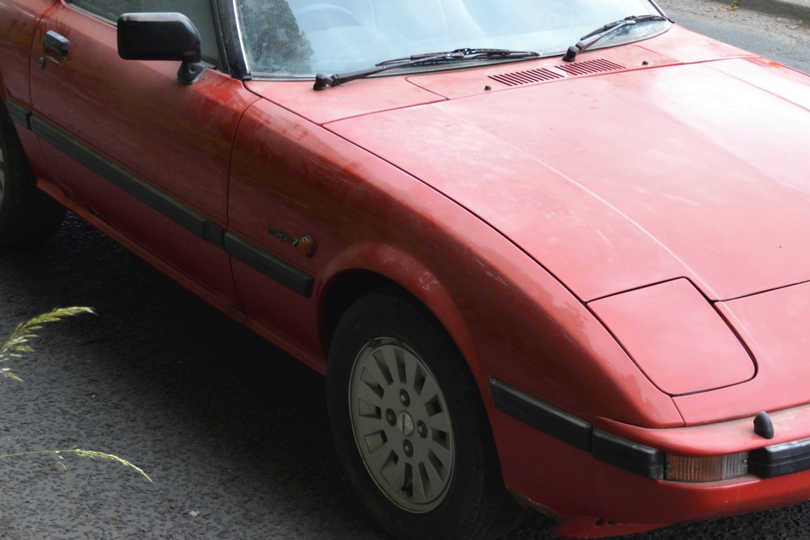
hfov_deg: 27.6
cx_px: 515
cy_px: 205
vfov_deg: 18.6
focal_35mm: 73
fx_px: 1642
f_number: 5.6
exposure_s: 1/125
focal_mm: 30
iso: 220
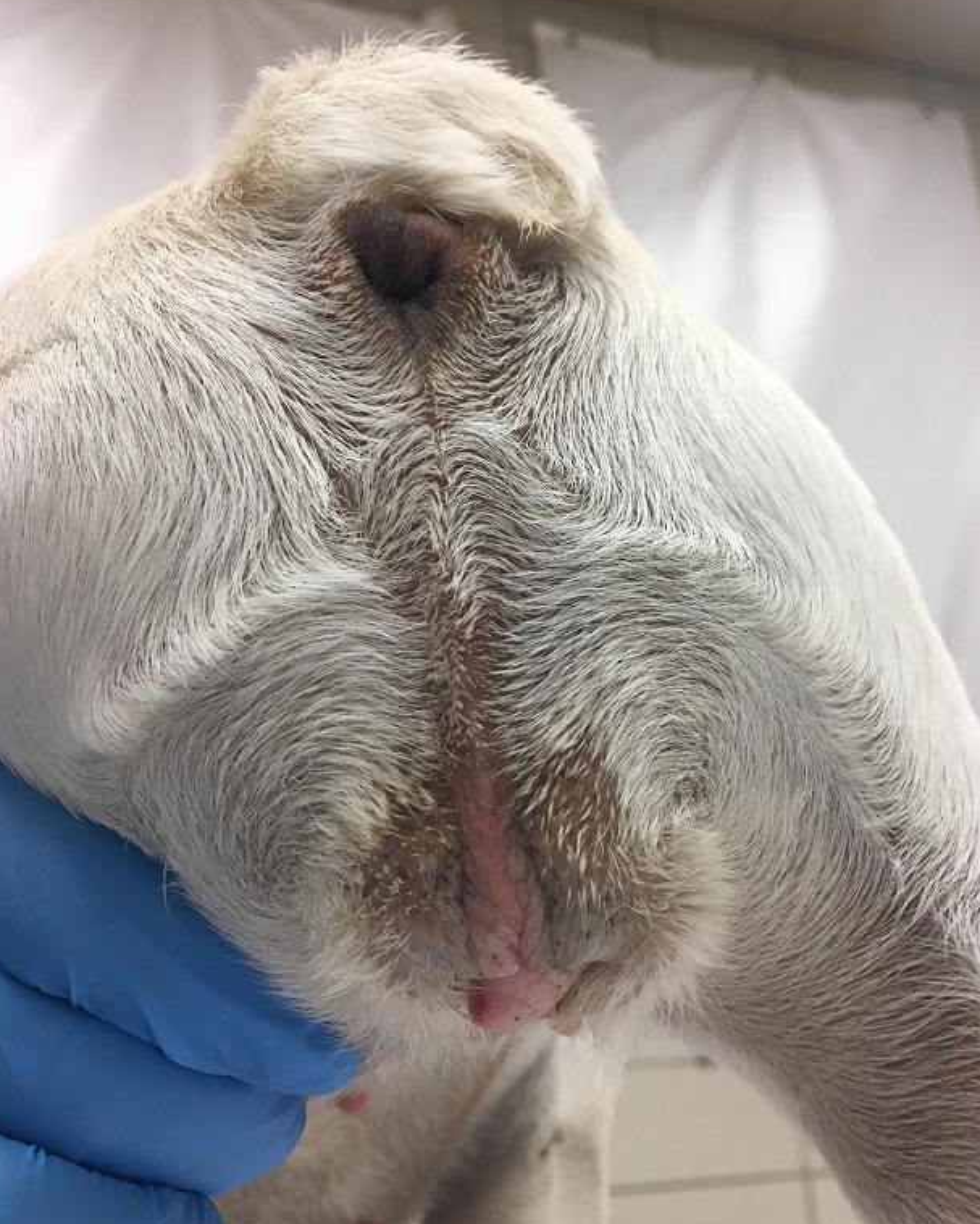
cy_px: 592
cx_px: 505
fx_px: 1159
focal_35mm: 32
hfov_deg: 45.8
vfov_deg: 55.6
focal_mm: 4.15
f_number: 2.2
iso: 25
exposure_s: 1/40
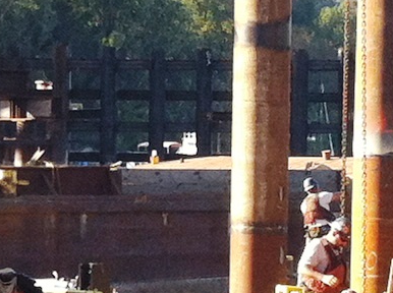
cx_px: 105
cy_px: 120
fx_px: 2663
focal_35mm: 235
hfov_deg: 8.4
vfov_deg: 6.3
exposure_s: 1/287
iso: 80
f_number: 2.8
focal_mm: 3.85
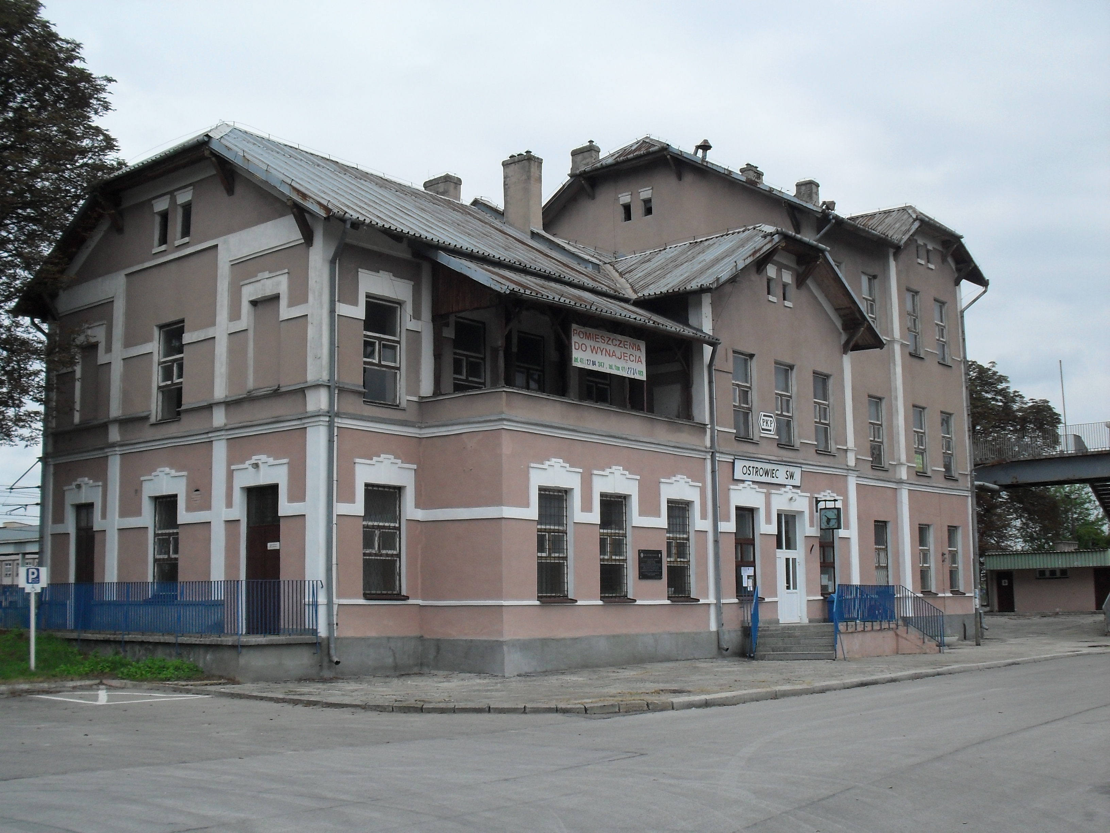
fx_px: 1219
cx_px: 555
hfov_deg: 49.0
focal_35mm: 38
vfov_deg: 37.7
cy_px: 416
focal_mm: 6.3
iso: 80
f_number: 8.3
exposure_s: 1/180
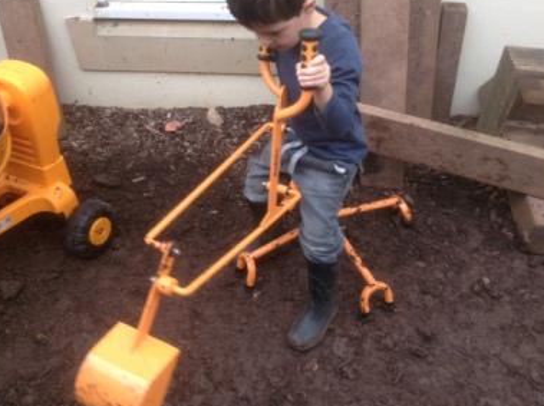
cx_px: 281
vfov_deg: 36.7
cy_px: 174
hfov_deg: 47.9
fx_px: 612
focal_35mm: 39
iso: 50
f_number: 2.4
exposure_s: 1/24
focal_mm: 3.3
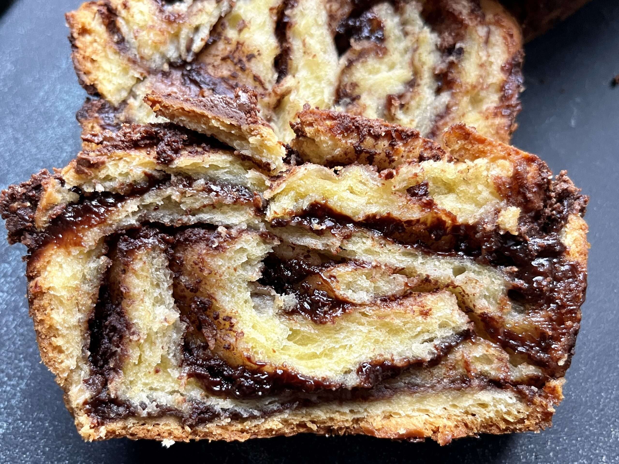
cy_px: 232
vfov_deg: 53.1
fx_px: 465
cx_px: 310
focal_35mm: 26
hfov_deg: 67.3
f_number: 1.6
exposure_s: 1/60
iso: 320
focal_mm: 5.1
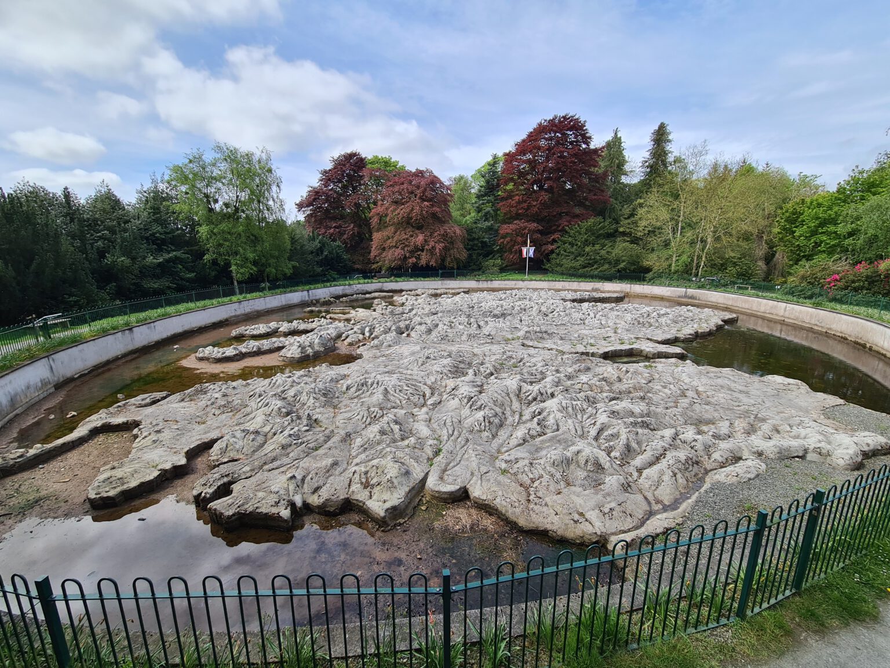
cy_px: 334
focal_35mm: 13
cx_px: 445
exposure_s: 1/1124
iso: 64
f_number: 2.2
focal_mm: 2.22
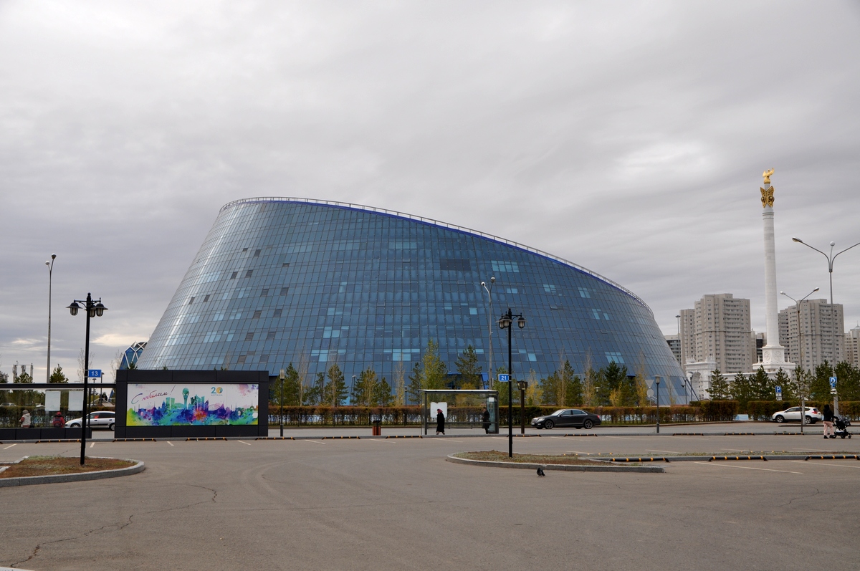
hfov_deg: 46.4
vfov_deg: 31.8
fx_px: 1002
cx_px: 430
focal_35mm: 42
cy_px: 286
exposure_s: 1/250
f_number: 8
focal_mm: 28
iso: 200
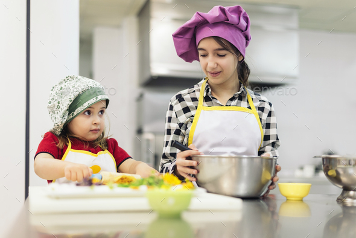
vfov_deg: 27.0
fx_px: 495
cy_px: 119
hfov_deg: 39.6
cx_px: 178
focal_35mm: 50
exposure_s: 1/125
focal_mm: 50
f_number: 2.2
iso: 500
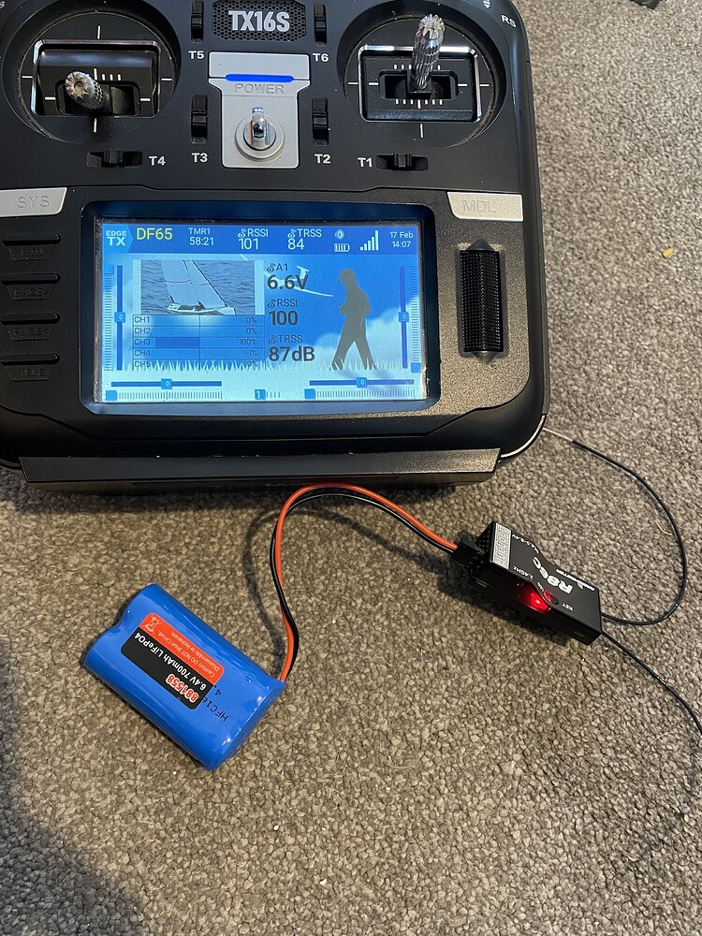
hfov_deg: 53.1
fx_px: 703
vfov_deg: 67.3
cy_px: 468
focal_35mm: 26
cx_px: 351
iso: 500
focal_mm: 4.2
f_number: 1.6
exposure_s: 1/60
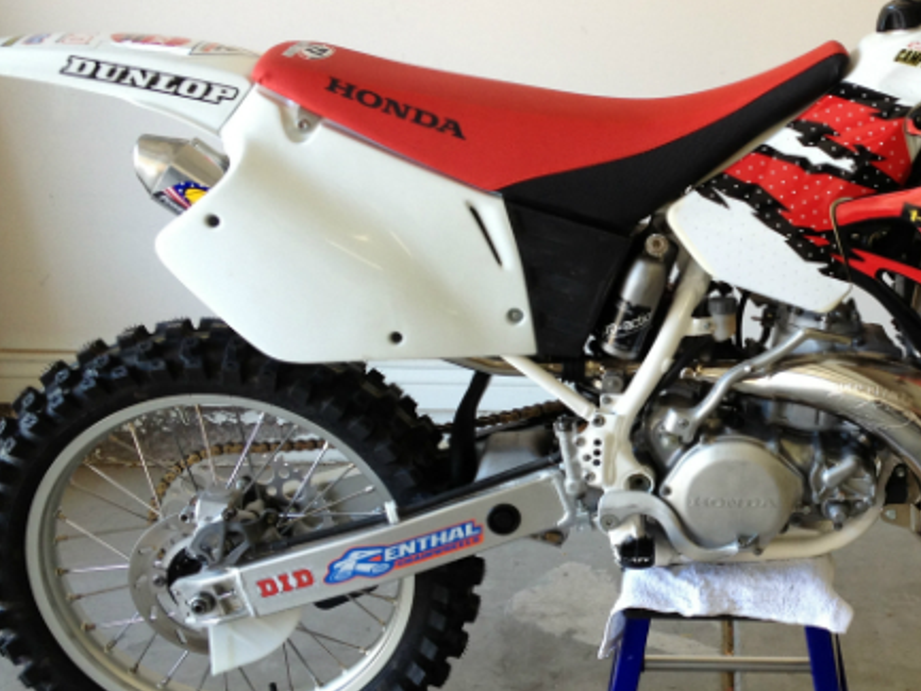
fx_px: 1677
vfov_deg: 23.3
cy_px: 350
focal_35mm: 63
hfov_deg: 30.0
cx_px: 740
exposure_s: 1/40
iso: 50
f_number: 2.4
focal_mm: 4.28
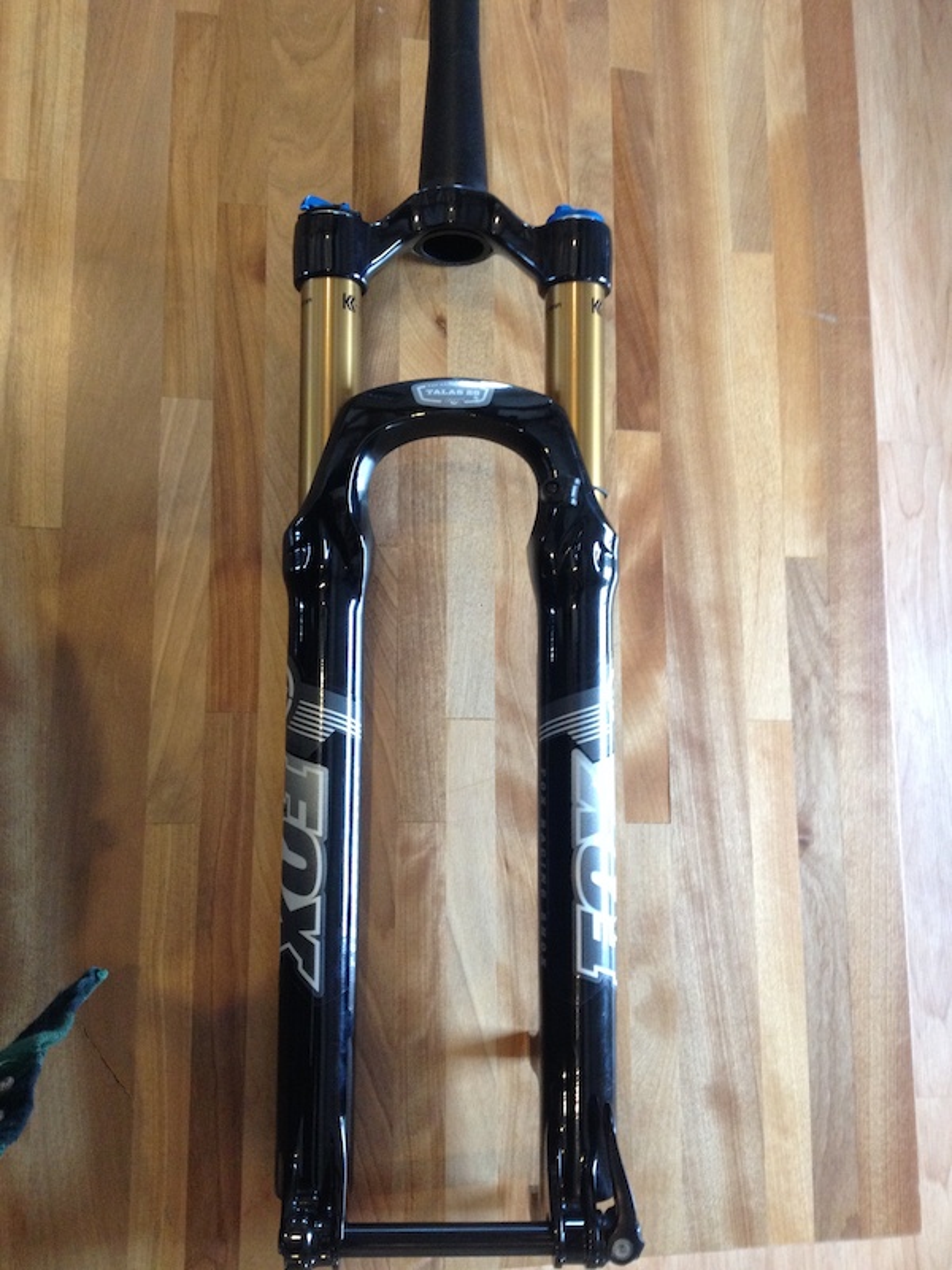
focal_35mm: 35
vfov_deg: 52.6
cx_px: 476
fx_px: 1283
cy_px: 635
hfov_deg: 40.7
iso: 200
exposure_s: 1/20
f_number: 2.4
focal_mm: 4.28
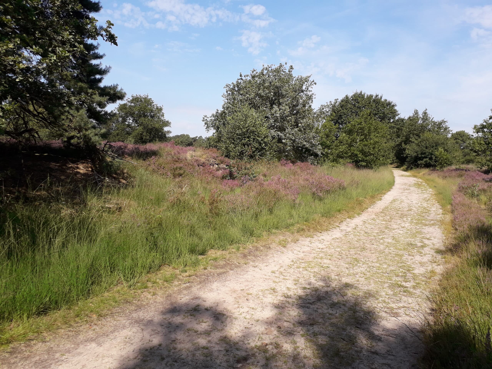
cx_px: 246
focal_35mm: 27
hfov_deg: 65.3
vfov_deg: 51.4
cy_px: 184
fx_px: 384
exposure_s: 1/1272
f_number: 1.9
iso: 40
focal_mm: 3.6
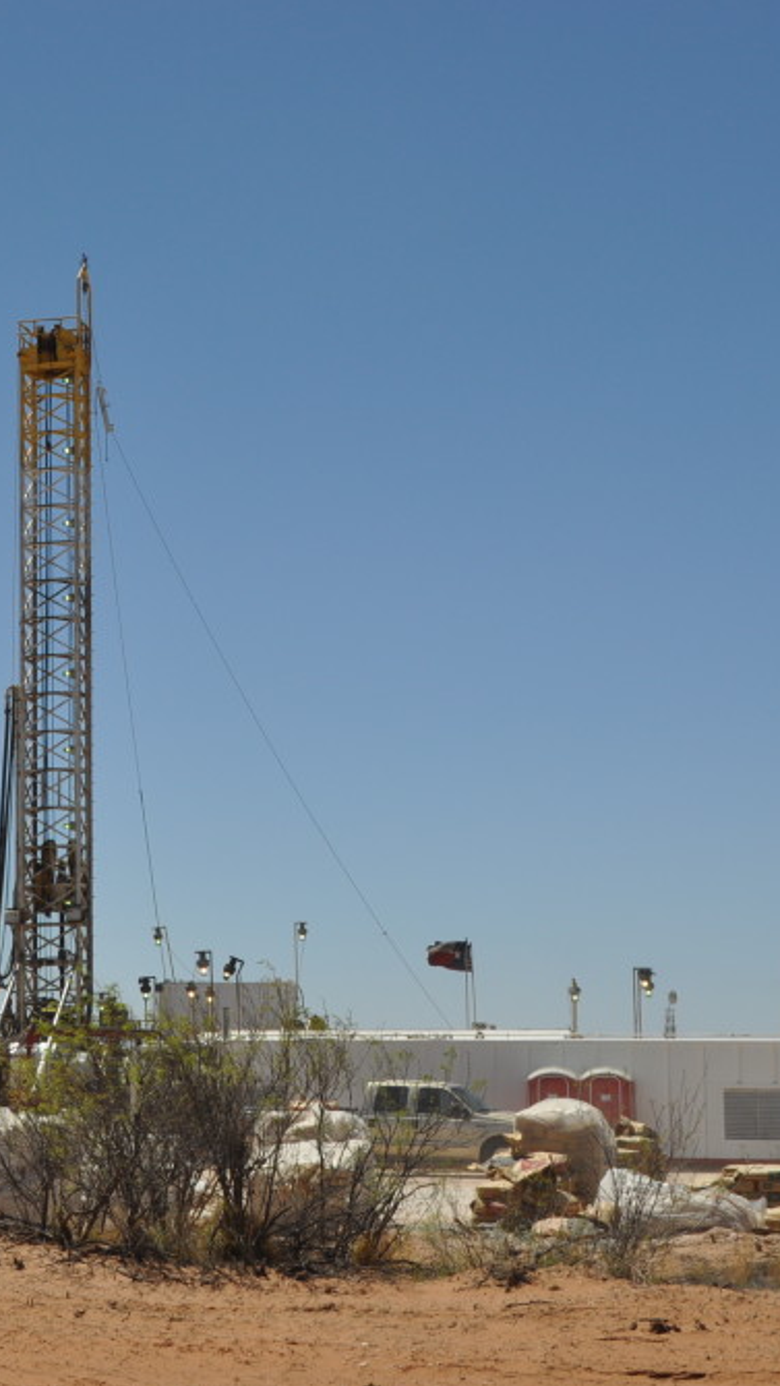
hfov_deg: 18.5
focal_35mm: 65
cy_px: 697
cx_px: 174
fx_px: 2382
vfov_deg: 32.4
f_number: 10
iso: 200
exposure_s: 1/400
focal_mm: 27
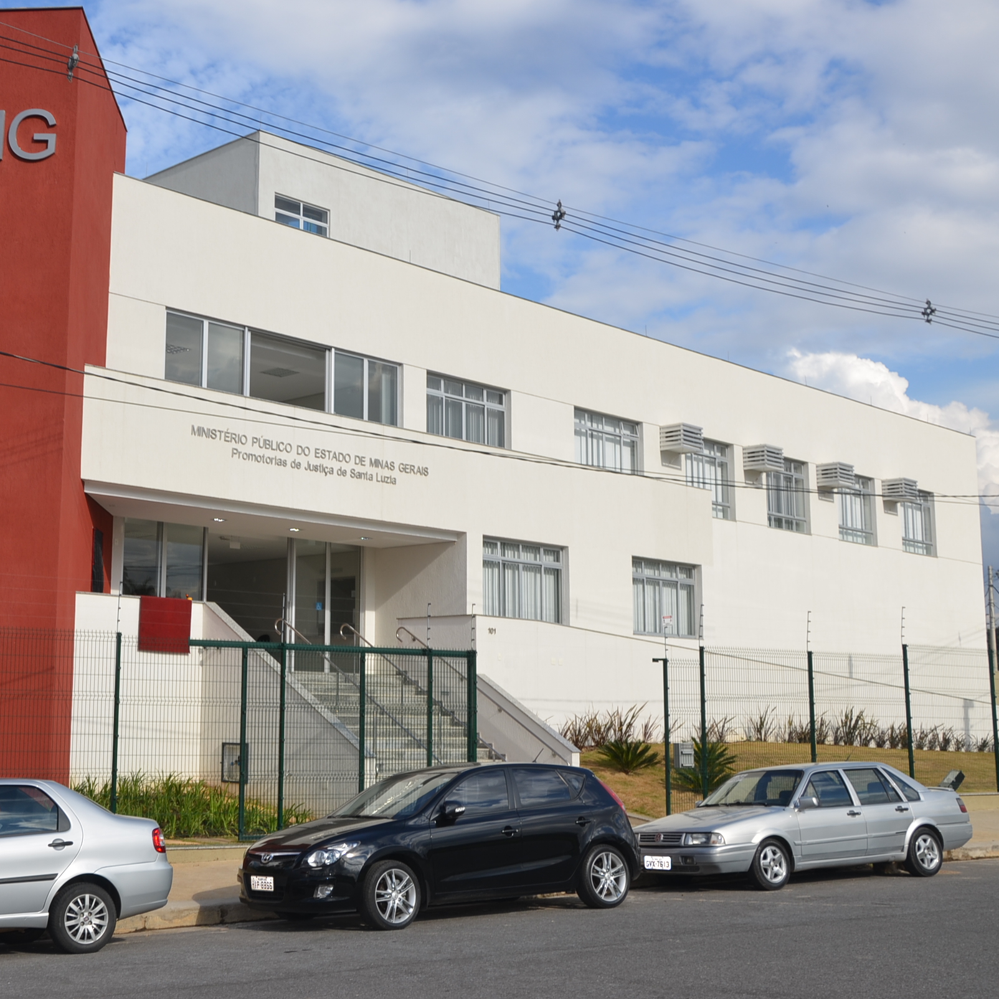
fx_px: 1404
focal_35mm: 43
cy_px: 491
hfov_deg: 38.3
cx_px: 269
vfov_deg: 39.2
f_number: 10
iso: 100
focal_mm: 22
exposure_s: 1/250
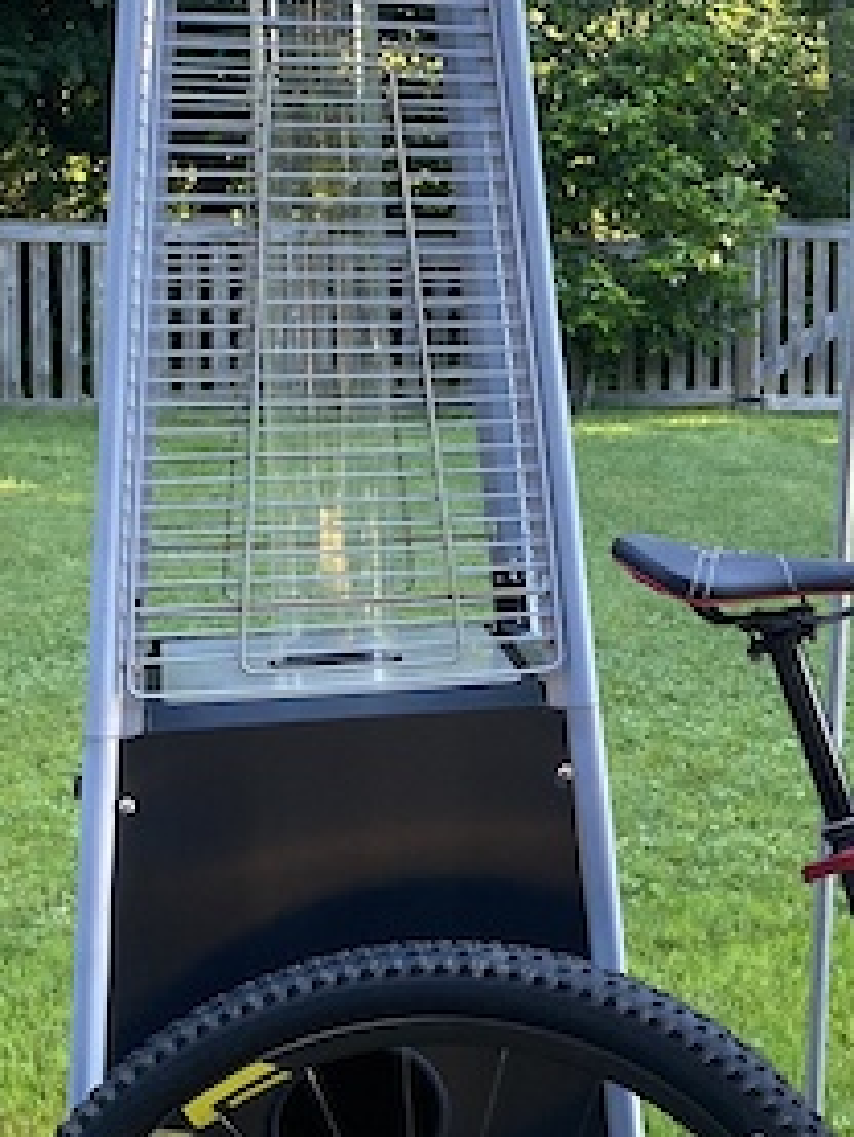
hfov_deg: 18.0
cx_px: 1182
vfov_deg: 26.0
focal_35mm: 75
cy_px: 517
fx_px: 2465
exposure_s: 1/122
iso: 64
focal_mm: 4.25
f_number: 1.8
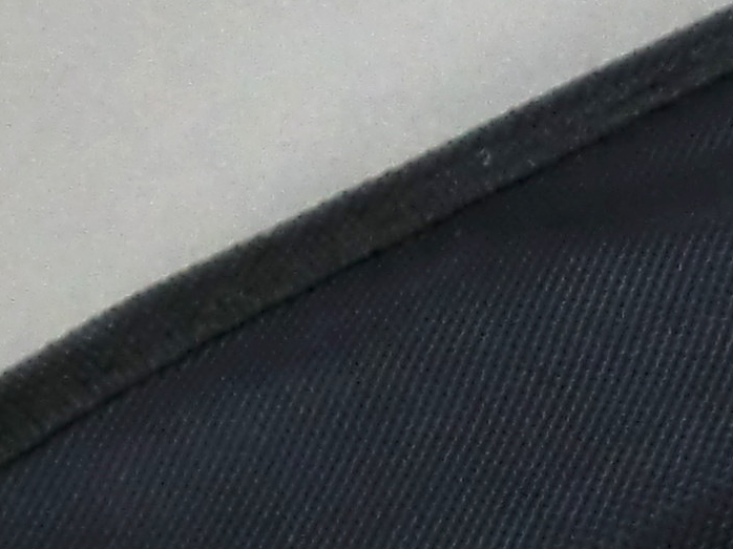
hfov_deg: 10.0
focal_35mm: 192
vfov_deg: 7.7
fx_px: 4064
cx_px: 1090
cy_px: 196
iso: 250
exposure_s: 1/60
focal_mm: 5.58
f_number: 2.8
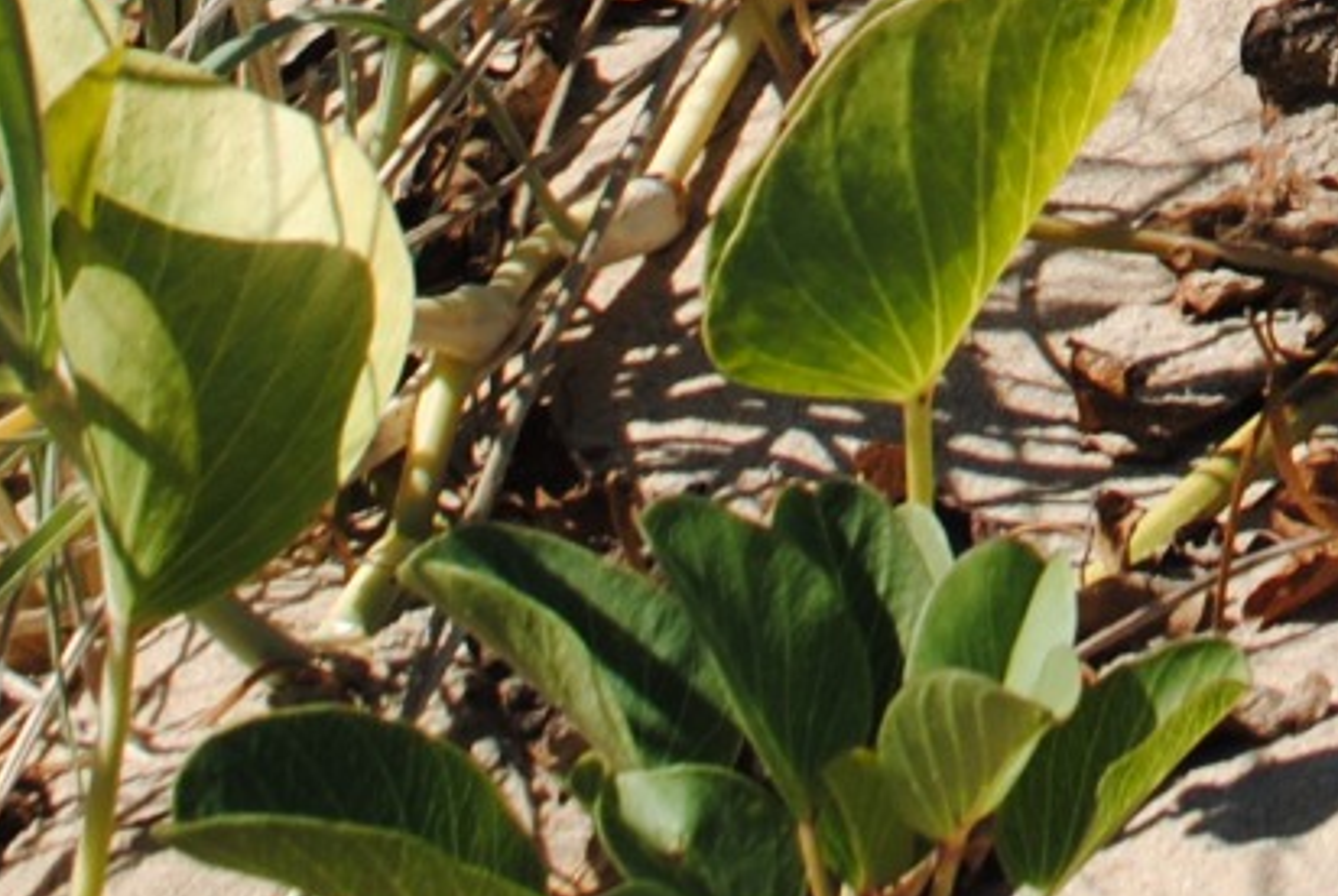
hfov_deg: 7.6
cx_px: 2452
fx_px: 9714
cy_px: -1839
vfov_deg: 5.0
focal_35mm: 261
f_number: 8
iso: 100
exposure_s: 1/250
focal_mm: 28
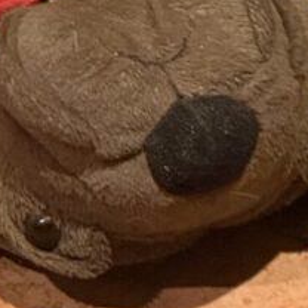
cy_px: -349
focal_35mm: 551
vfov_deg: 3.2
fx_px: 5547
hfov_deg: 3.2
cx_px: -99
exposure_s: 1/30
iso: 1600
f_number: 2.8
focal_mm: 15.66
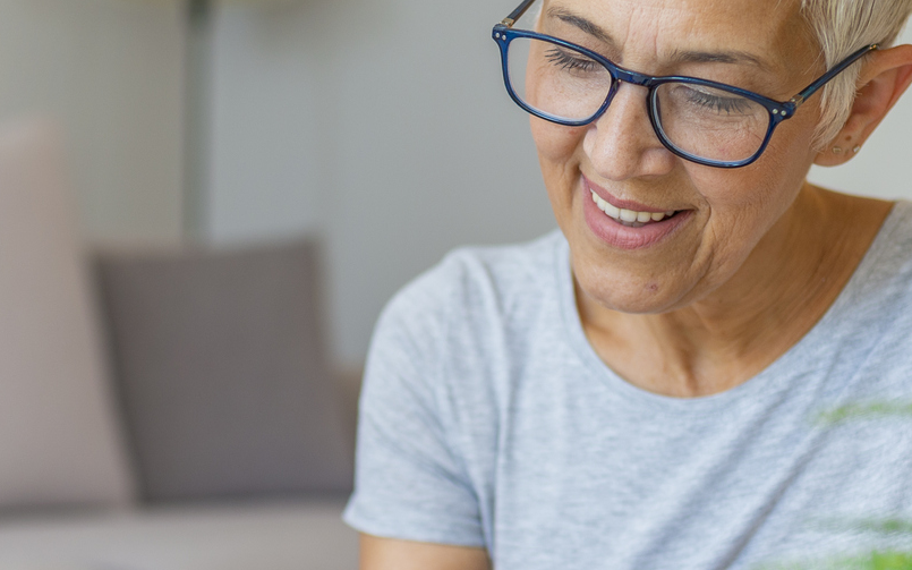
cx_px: 361
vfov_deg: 13.8
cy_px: 445
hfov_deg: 22.1
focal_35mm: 94
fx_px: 2336
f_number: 1.8
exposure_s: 1/160
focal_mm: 35
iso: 160
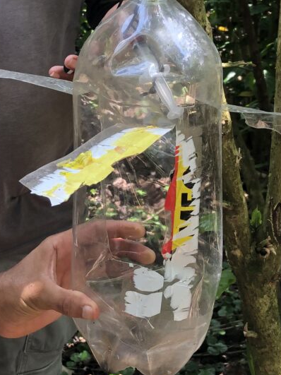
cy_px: 157
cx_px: 68
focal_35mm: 81
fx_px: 877
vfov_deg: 24.1
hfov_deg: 18.1
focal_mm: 4
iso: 40
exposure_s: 1/120
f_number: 1.8
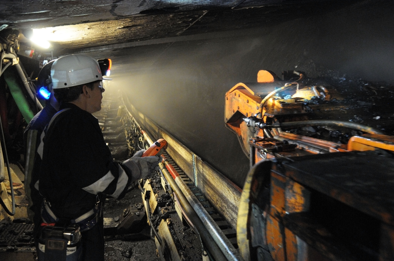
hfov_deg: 49.6
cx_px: 197
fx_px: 426
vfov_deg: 34.1
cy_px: 130
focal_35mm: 39
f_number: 4
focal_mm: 26
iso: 800
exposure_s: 1/60
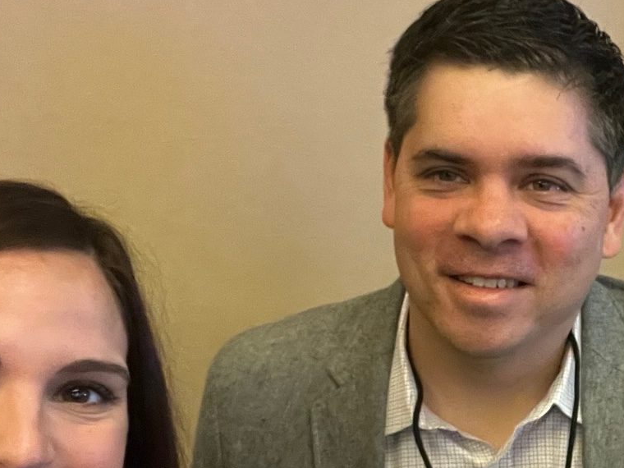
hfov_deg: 29.6
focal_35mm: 61
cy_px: 356
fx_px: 1100
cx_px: 619
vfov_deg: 23.8
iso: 640
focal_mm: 2.71
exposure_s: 1/24
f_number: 2.2
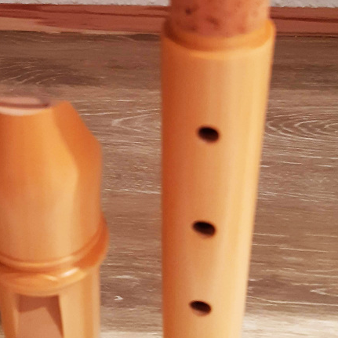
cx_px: 108
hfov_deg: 24.9
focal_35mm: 69
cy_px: 109
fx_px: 762
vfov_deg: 24.9
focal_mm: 3.9
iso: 400
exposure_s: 1/24
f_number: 1.7
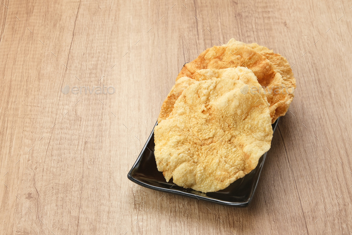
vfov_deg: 17.3
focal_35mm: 79
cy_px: 118
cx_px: 176
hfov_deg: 25.7
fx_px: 772
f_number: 14
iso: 400
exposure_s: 1/80
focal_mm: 52.7
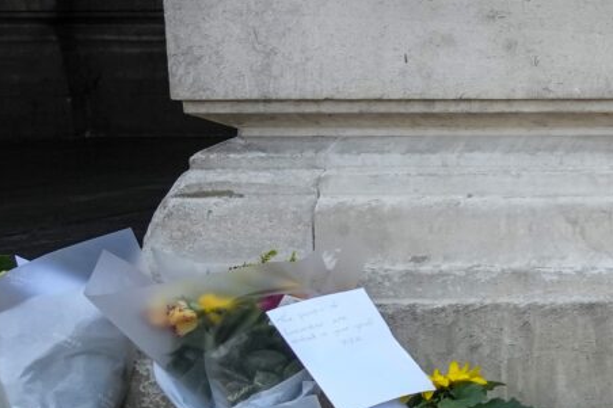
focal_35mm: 136
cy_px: 215
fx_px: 2315
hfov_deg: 11.1
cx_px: 1702
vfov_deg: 10.1
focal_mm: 24
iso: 500
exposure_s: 1/500
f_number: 5.6
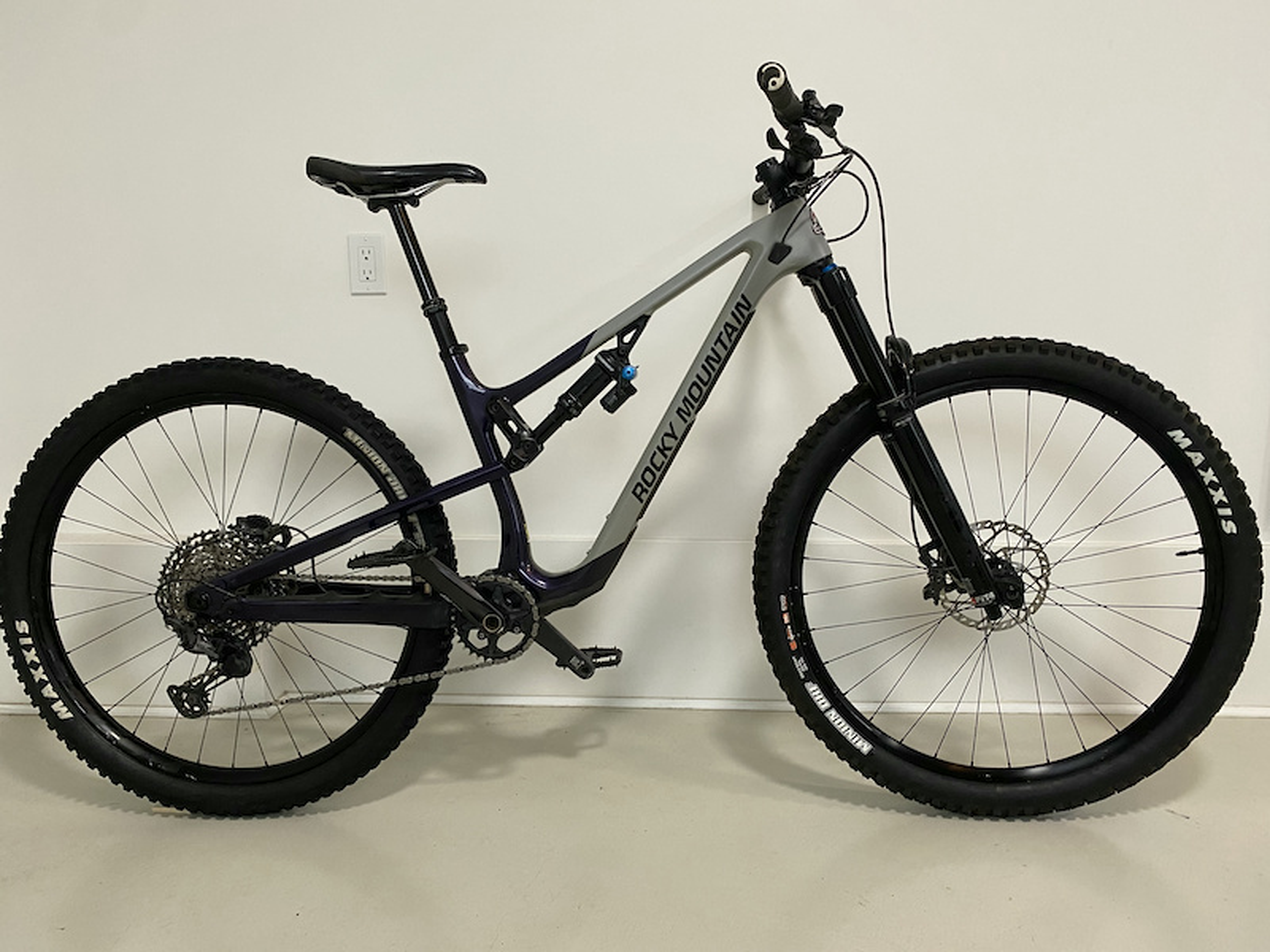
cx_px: 635
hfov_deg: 67.3
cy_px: 476
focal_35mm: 26
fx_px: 954
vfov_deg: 53.1
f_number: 1.8
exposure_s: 1/60
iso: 160
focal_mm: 4.25
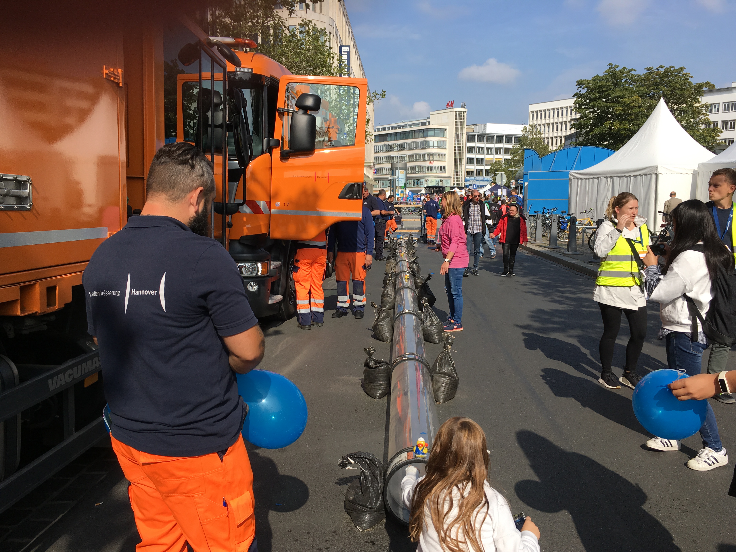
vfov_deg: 48.2
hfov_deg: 61.7
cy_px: 276
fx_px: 617
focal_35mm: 29
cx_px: 368
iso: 25
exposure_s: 1/1832
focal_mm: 4.15
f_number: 2.2
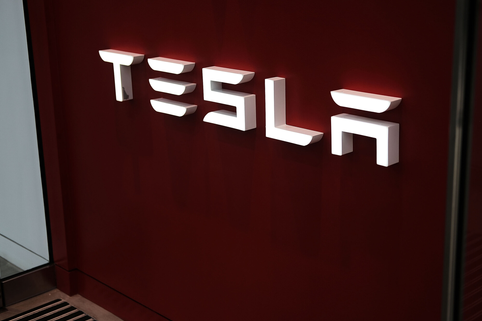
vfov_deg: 23.8
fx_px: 763
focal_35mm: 57
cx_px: 253
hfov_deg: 35.1
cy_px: 149
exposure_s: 1/300
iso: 200
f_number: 2
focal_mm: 35
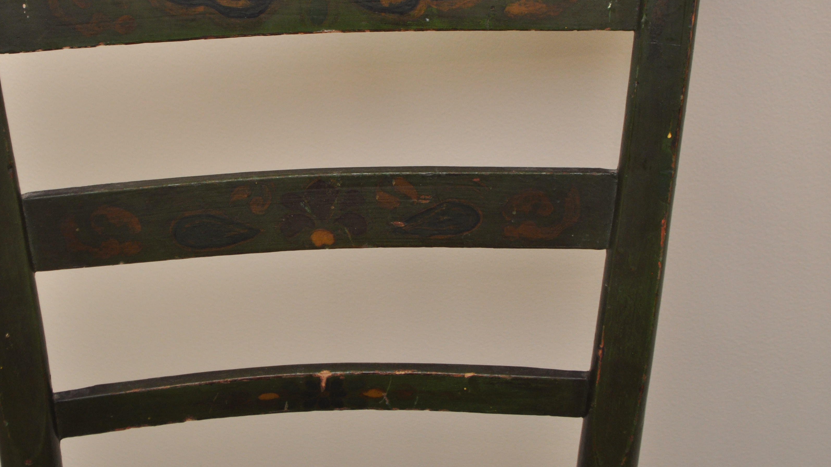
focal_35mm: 95
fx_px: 2087
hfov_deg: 22.5
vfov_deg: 12.7
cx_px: 316
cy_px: 122
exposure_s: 1/100
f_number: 5.3
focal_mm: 45
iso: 640
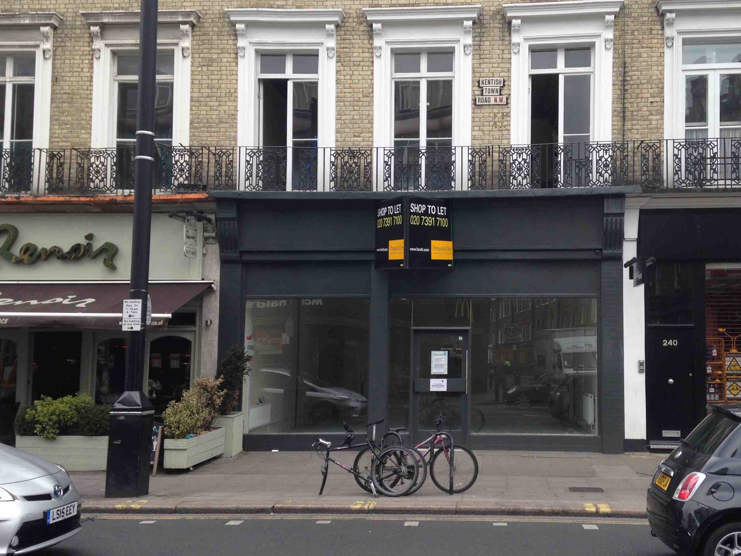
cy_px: 291
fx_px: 899
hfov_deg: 44.5
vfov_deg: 34.3
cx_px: 451
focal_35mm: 42
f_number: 2.4
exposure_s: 1/401
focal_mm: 4.12
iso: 50
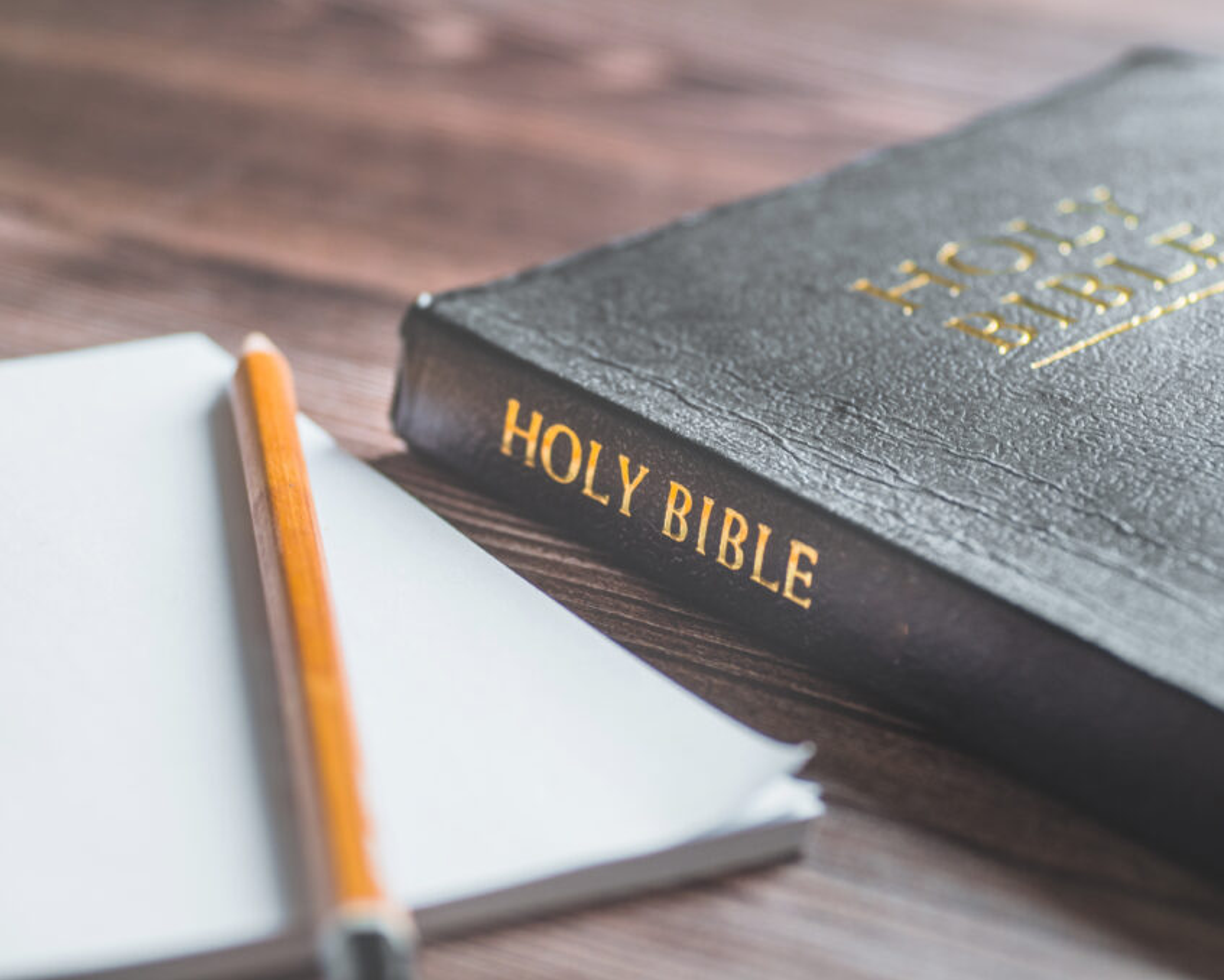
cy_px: 490
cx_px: 578
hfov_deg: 22.5
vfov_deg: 18.1
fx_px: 3080
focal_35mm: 85
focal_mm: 50
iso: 200
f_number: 3.5
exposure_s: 1/125
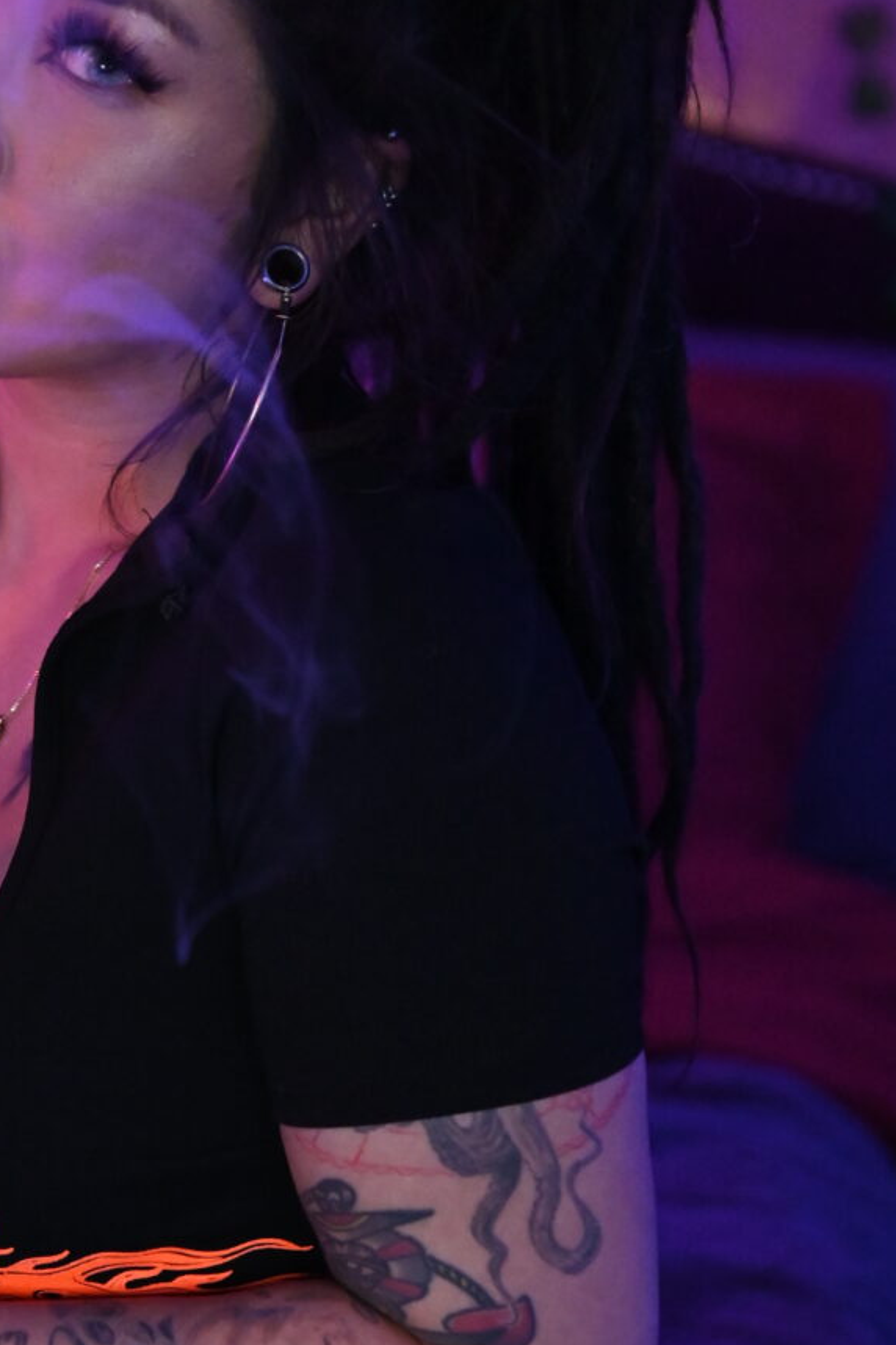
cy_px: 395
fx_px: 6234
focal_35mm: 167
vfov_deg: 12.3
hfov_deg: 8.2
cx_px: 226
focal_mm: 70
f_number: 3.5
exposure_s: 1/200
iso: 8000
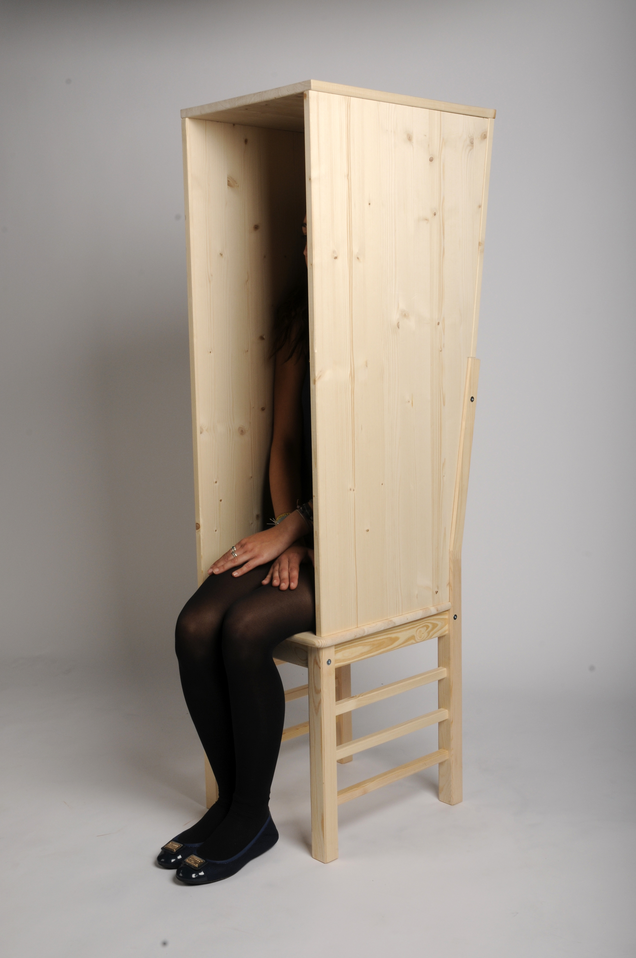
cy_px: 479
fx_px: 1196
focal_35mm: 45
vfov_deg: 43.7
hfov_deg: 29.8
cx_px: 318
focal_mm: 30
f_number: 16
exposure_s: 1/250
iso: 200
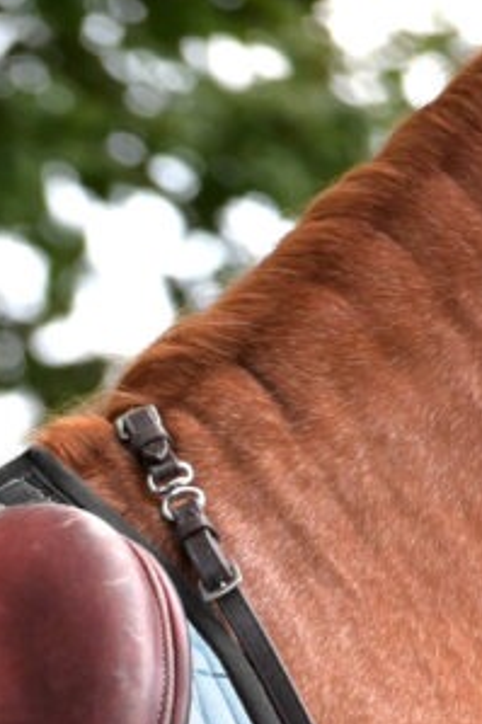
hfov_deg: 1.7
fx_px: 15863
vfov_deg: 2.6
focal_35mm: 789
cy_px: 976
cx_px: -306
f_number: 5.6
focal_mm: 160
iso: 2000
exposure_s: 1/1250
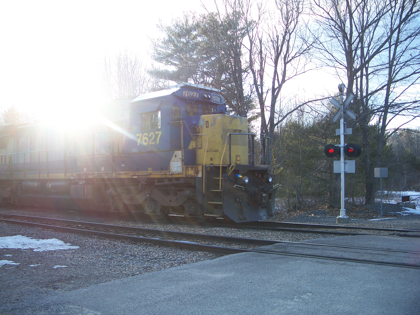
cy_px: 158
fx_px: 449
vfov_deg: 38.7
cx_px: 210
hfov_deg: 50.1
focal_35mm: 37
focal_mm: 7.8
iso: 64
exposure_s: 1/160
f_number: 2.8
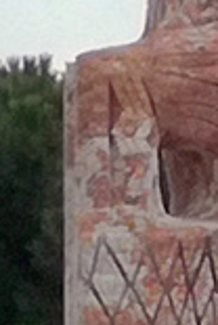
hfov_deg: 2.5
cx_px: 317
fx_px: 5037
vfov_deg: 3.7
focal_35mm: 557
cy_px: 480
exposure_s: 1/959
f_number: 2
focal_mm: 3.79
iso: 50
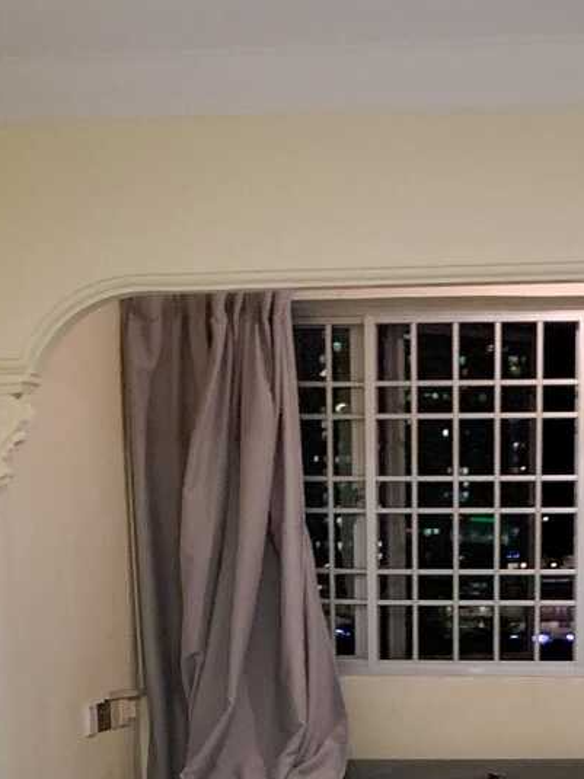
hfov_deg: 15.0
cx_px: 409
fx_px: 2205
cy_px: 1070
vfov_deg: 18.4
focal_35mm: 98
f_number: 1.8
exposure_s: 1/50
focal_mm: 4.25
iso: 320
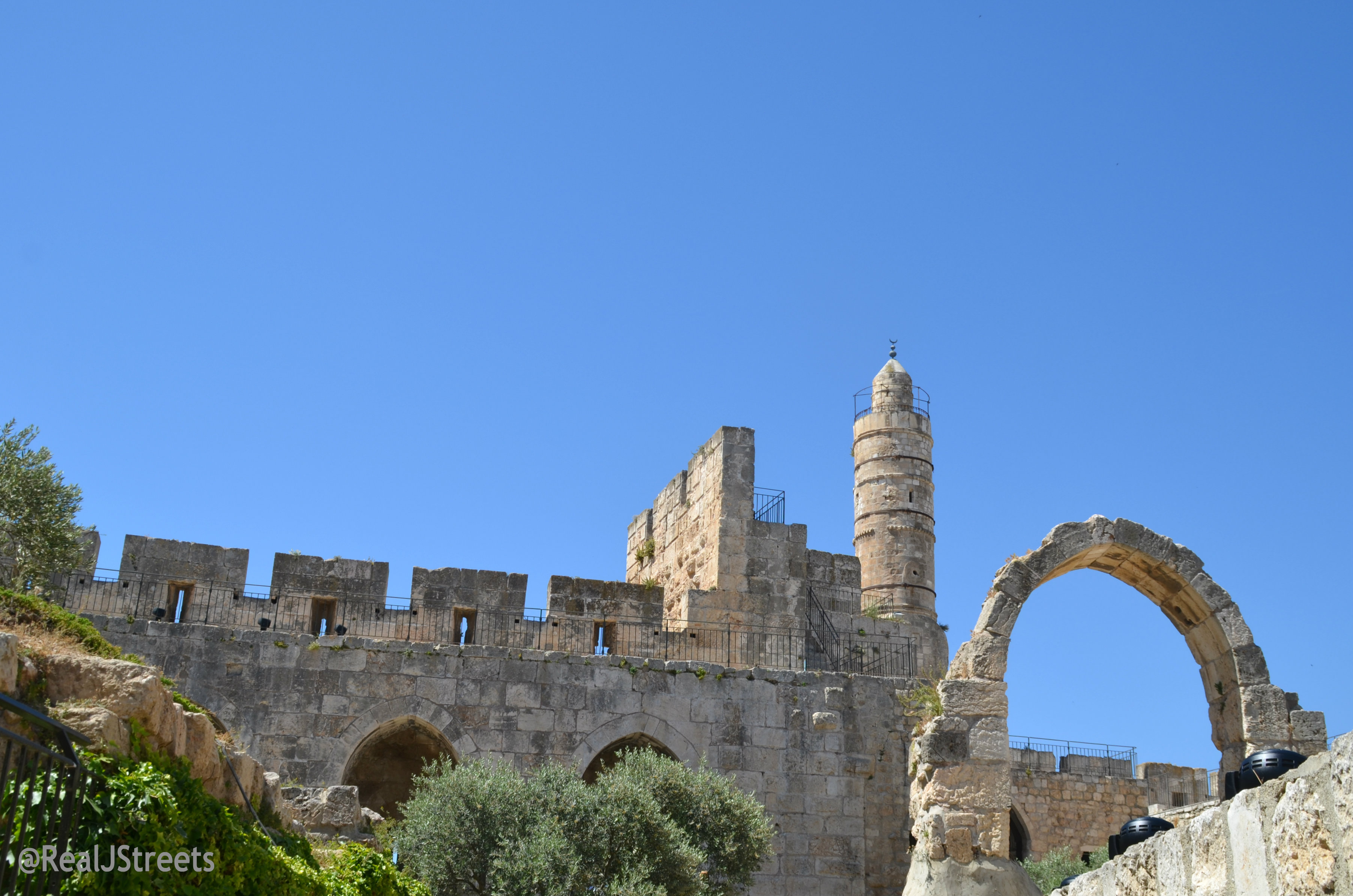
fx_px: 1406
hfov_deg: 51.4
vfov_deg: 35.3
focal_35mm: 38
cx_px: 676
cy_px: 448
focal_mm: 25
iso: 100
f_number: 9
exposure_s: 1/320
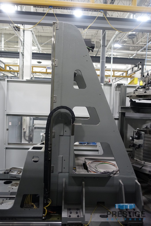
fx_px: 151
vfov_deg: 73.7
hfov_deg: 53.1
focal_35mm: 24
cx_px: 76
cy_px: 113
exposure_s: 1/30
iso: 640
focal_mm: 8.8
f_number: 1.8
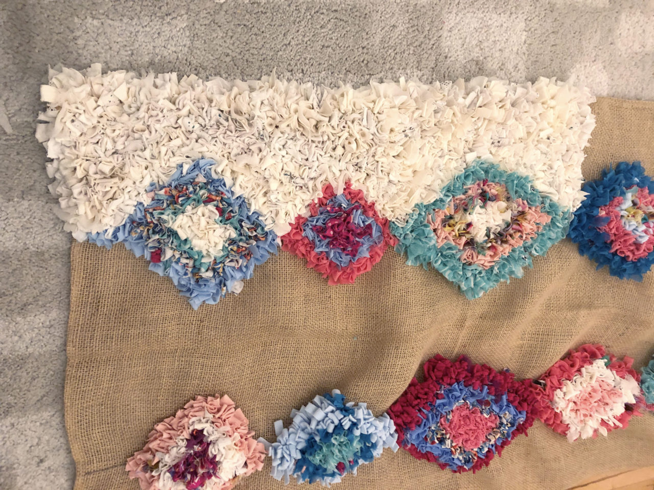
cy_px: 245
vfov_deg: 49.7
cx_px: 327
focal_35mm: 28
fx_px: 529
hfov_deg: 63.4
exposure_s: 1/11
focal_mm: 3.99
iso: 100
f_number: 1.8
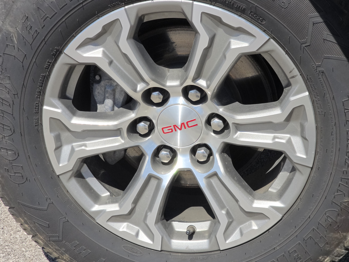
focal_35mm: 69
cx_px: 174
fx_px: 696
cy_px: 131
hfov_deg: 28.2
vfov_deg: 21.3
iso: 50
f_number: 2.4
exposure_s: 1/2216
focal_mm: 7.9
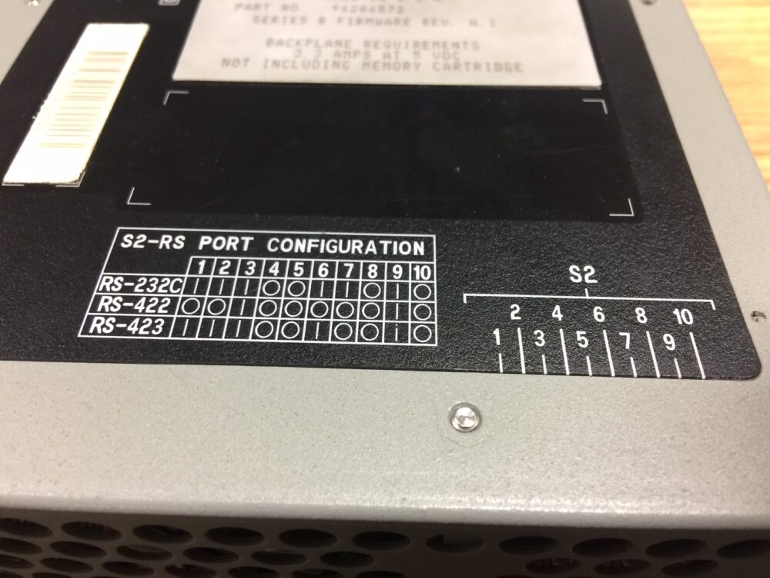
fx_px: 645
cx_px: 385
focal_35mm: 29
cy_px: 289
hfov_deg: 61.7
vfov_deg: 48.2
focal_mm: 4.15
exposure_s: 1/15
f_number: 2.2
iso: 64
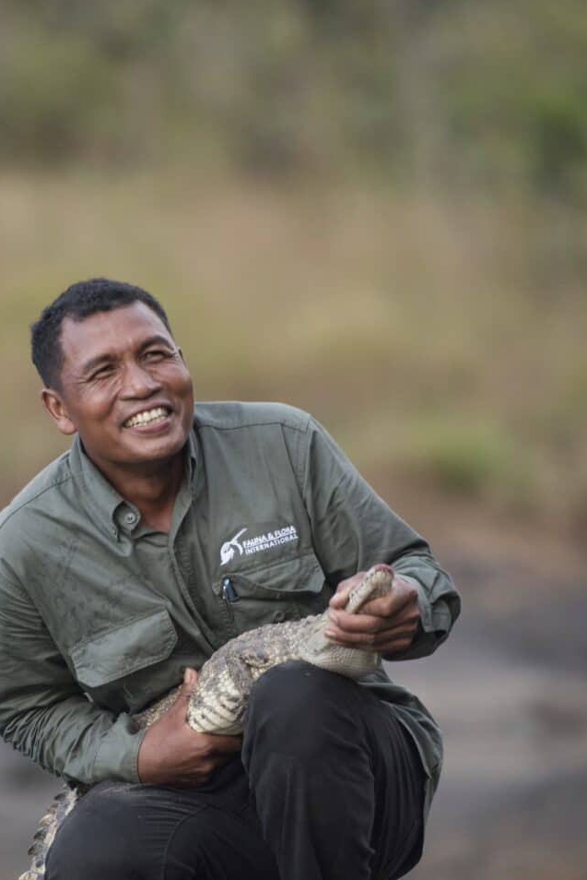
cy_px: 538
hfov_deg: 4.3
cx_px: 183
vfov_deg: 6.4
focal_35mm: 322
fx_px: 7866
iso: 1000
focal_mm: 200
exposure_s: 1/125
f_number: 2.8
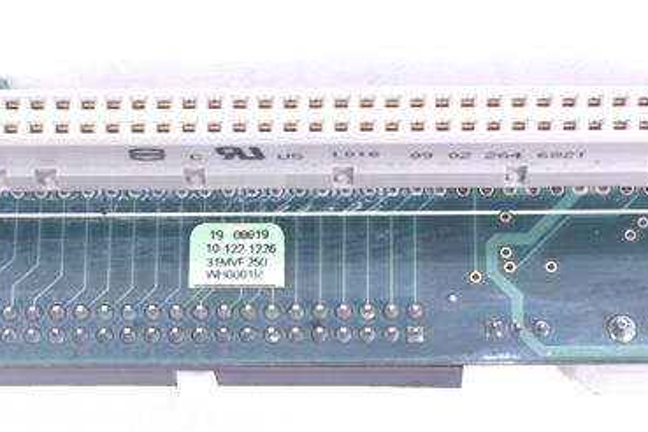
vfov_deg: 16.5
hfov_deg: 24.5
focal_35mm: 83
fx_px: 1494
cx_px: 342
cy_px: 228
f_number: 11
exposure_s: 1/200
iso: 200
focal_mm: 34
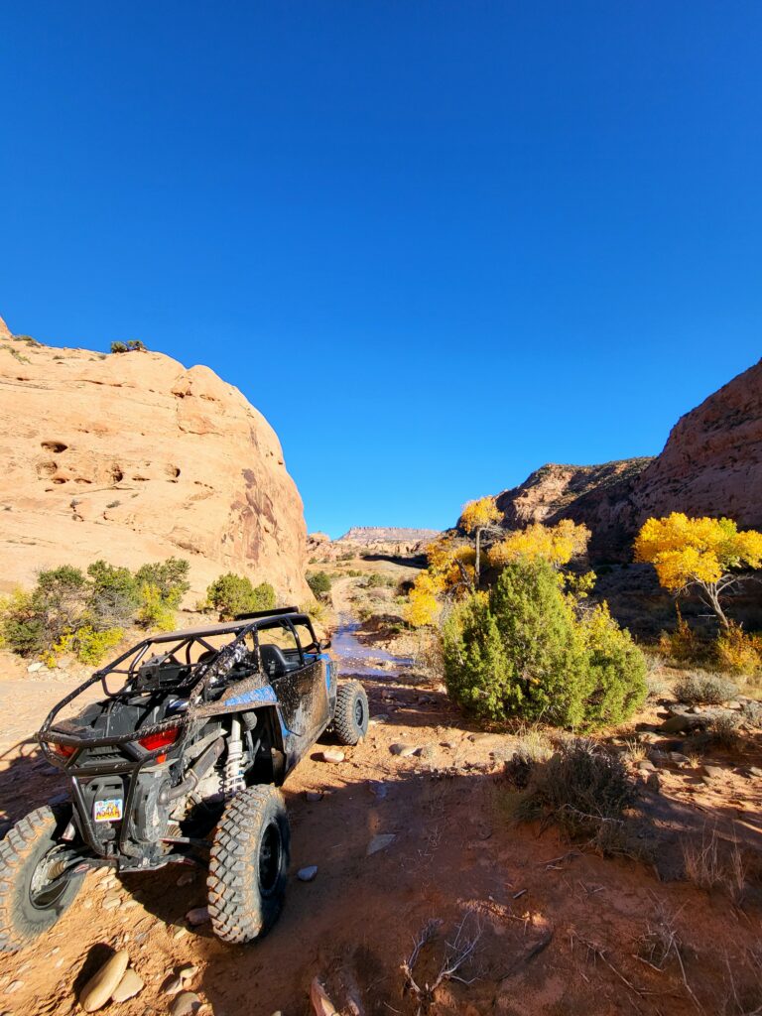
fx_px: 382
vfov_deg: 106.2
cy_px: 508
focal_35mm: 13
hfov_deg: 89.9
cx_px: 381
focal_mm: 1.74
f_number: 2.2
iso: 32
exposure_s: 1/714
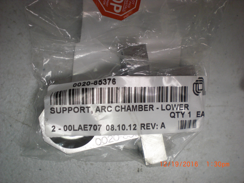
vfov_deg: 37.7
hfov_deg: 49.0
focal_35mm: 38
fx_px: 268
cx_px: 122
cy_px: 92
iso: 200
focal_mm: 6.3
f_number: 3.1
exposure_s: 1/60
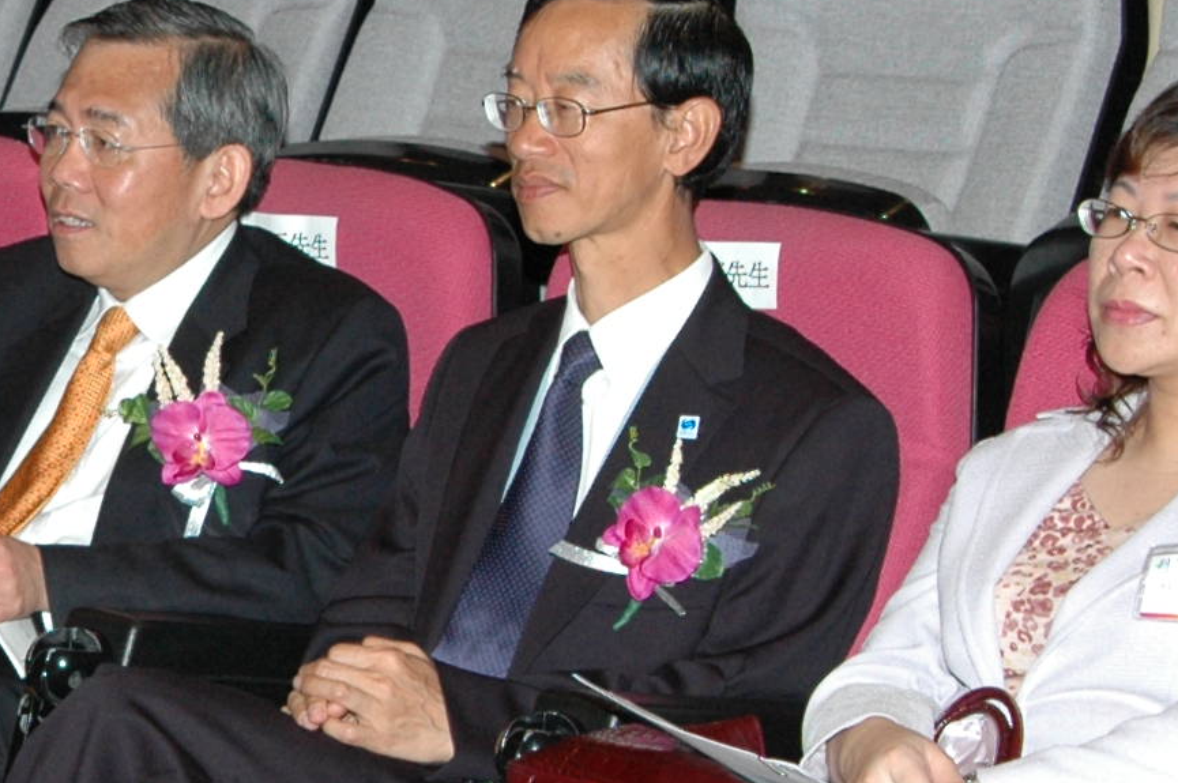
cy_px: 492
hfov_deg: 12.1
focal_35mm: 167
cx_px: -117
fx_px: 5459
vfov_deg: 8.2
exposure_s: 1/60
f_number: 5
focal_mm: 32
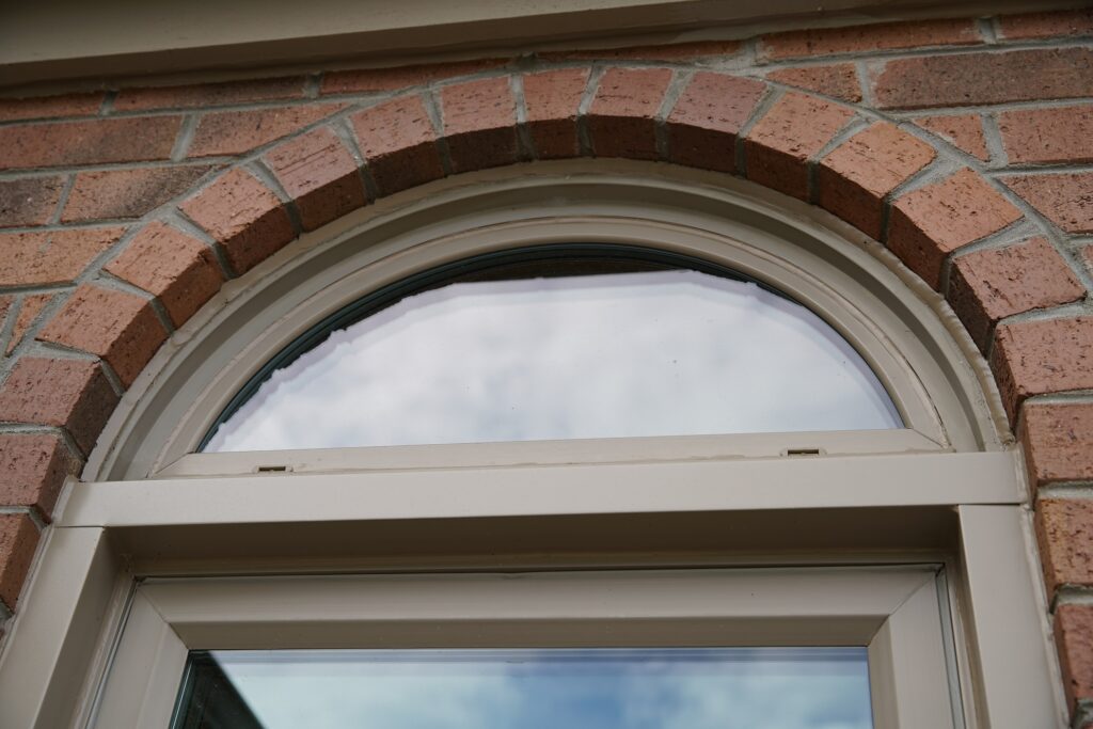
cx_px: 546
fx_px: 1427
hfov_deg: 41.9
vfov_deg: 28.7
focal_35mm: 47
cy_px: 364
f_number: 4
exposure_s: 1/160
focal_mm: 47
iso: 100
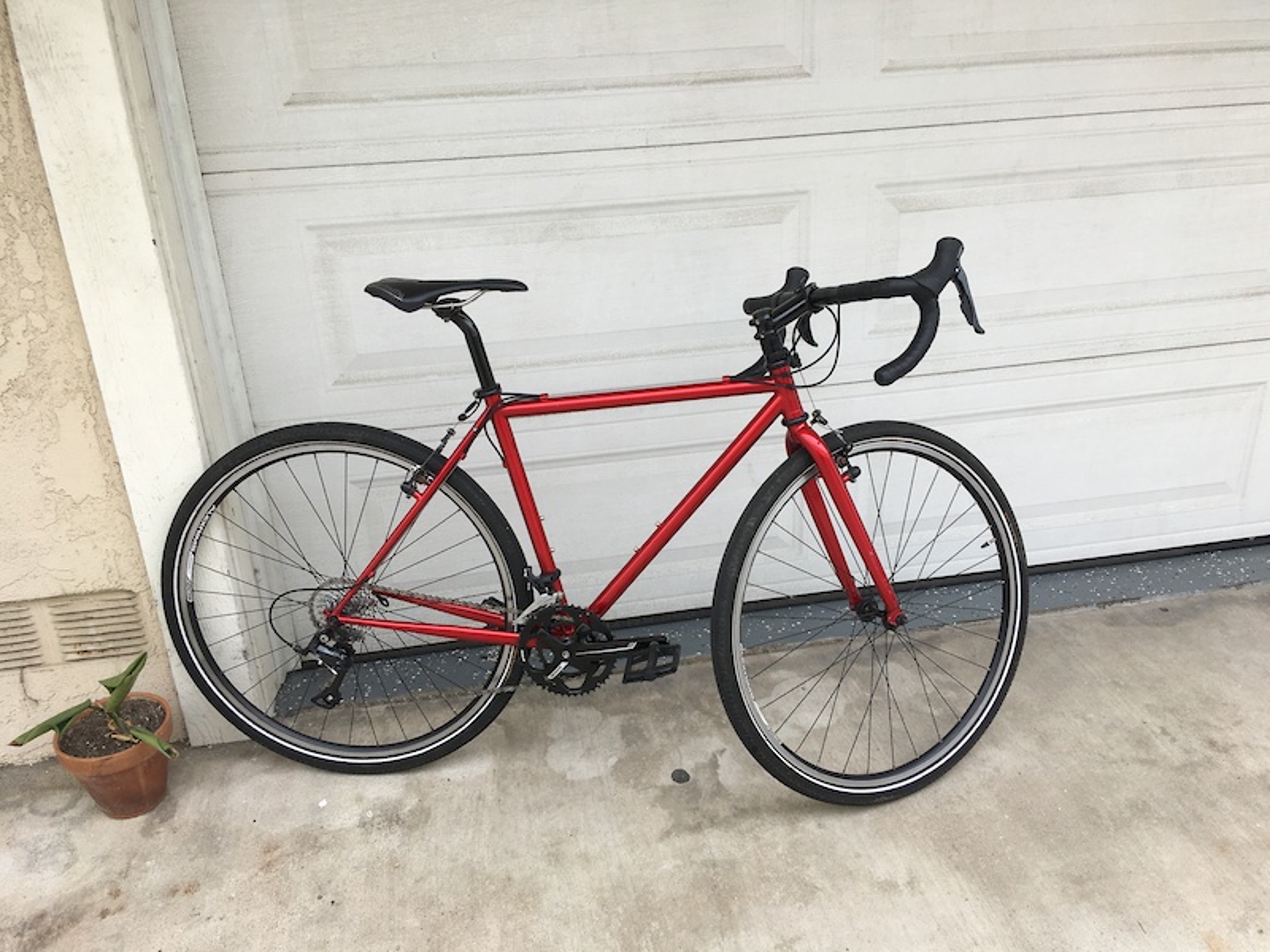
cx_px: 635
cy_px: 476
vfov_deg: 48.2
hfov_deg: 61.7
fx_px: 1064
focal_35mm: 29
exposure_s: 1/405
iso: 25
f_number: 2.2
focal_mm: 4.15
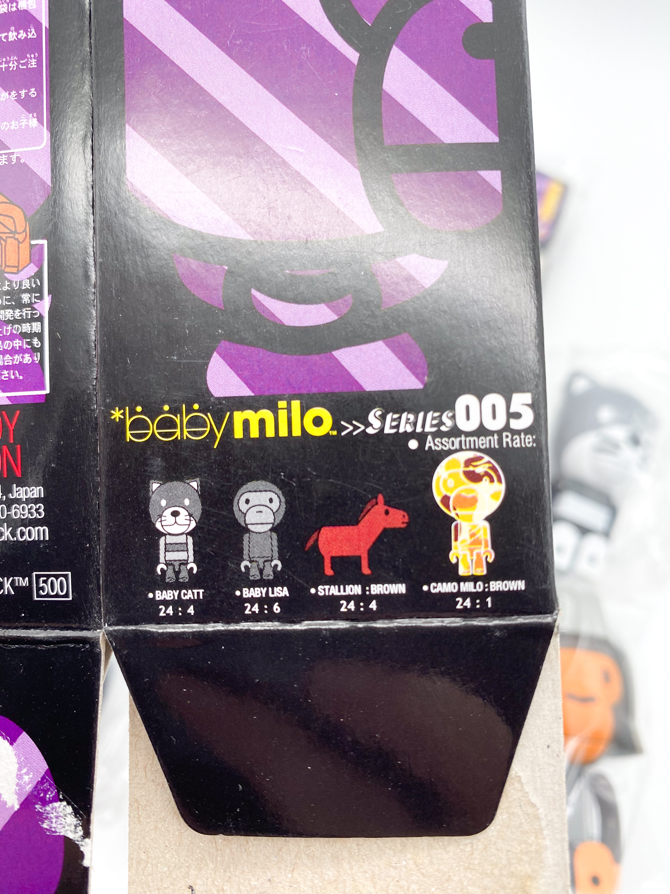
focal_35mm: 26
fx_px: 671
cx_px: 335
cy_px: 447
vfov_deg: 67.3
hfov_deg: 53.1
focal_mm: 4.25
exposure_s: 1/140
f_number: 1.8
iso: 32
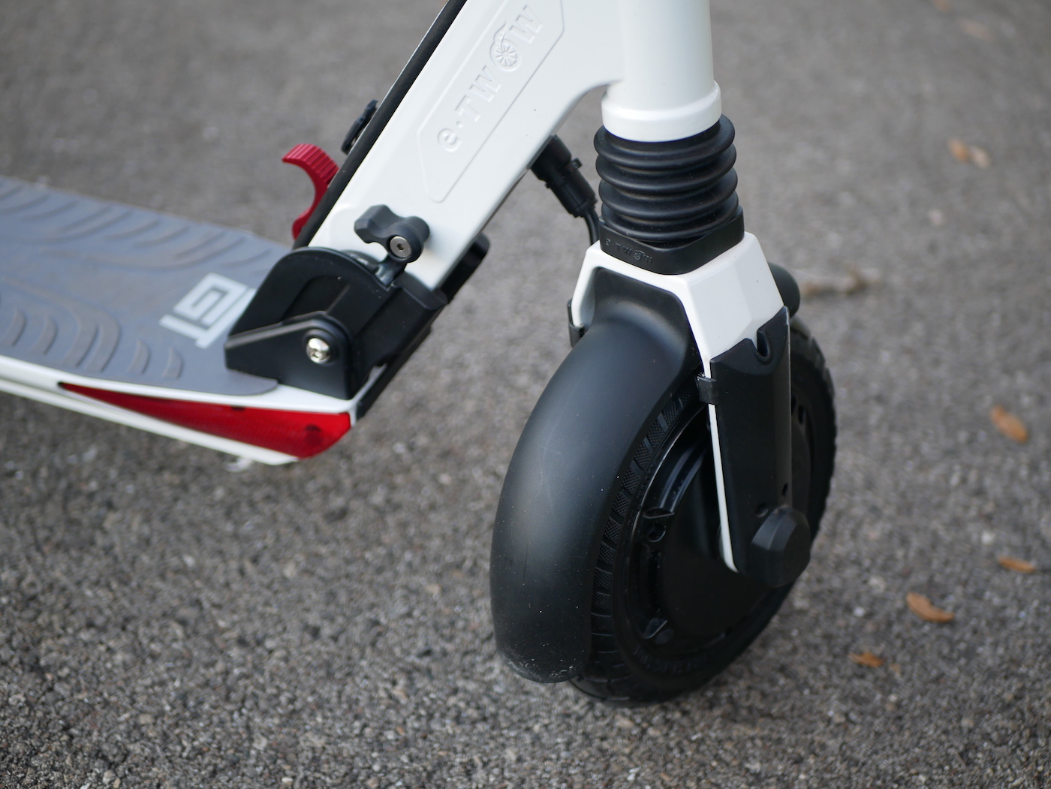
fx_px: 1519
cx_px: 526
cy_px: 394
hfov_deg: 38.2
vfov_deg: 29.1
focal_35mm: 50
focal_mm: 25
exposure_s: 1/160
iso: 200
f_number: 1.7
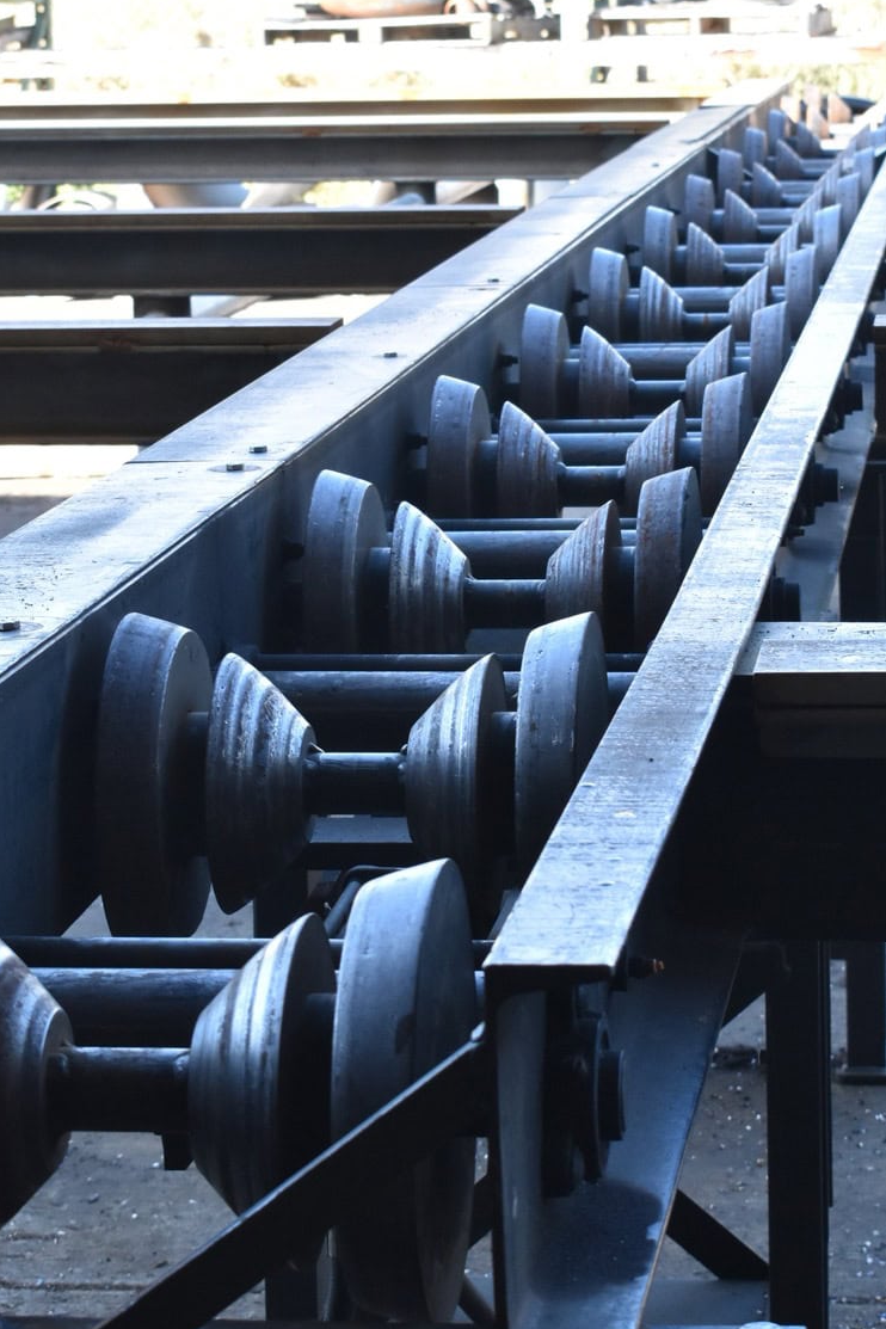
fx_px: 2547
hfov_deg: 19.7
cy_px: 747
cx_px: 391
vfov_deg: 29.2
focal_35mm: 69
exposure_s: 1/160
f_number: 10
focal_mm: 40
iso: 800
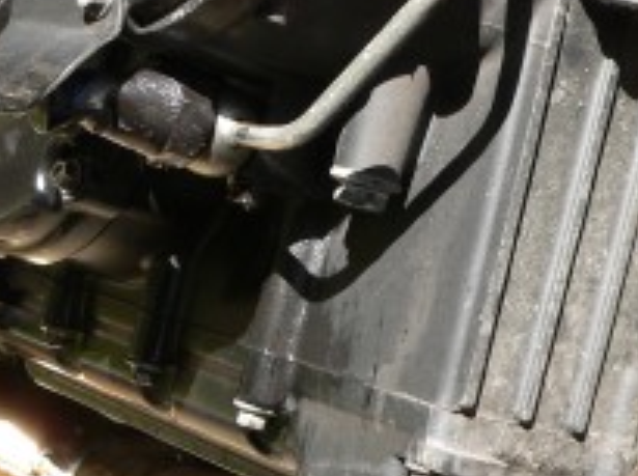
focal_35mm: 88
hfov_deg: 22.2
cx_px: 215
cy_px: 135
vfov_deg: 16.7
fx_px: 1619
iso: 80
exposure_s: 1/125
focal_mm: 6
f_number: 3.7
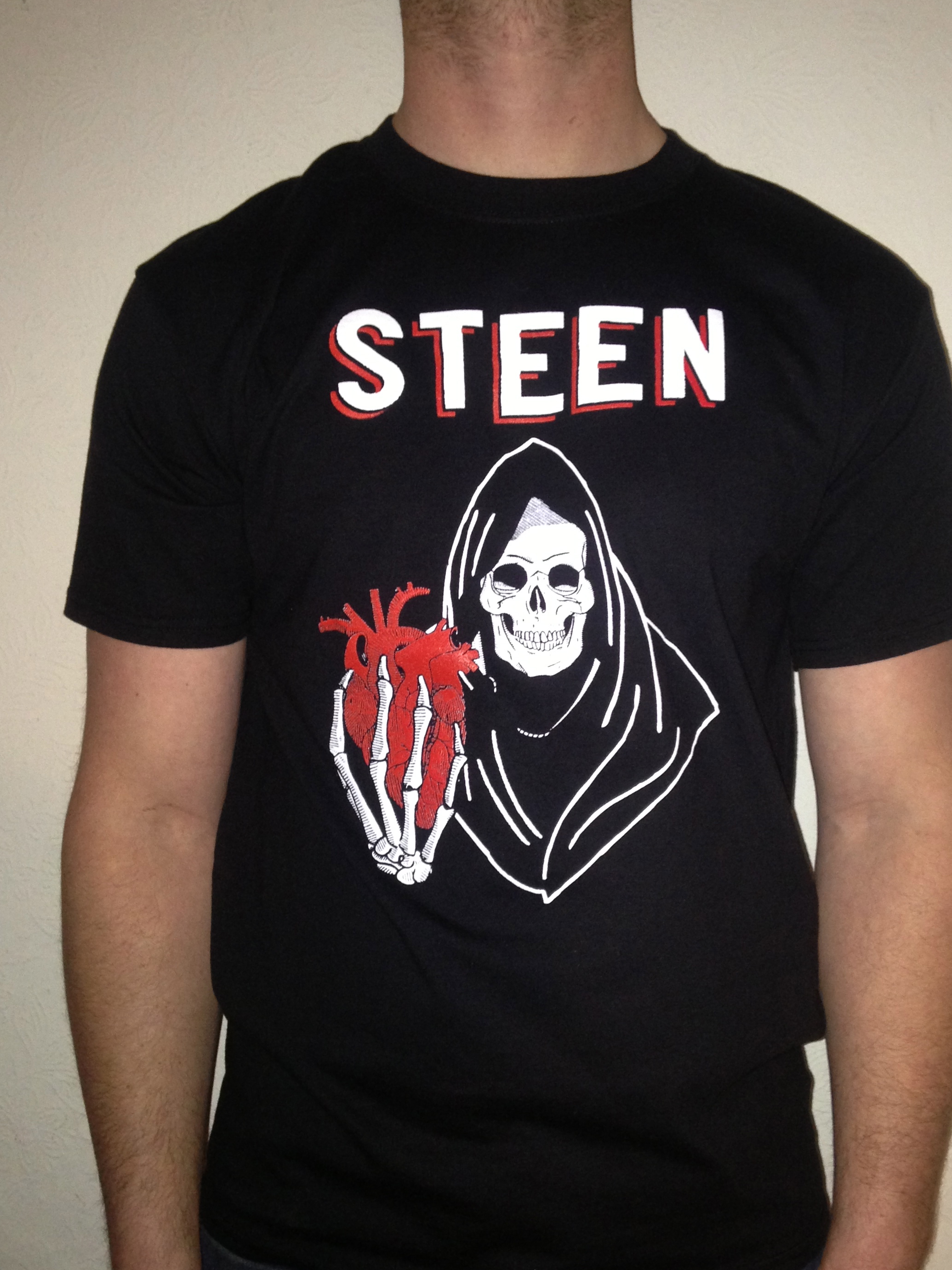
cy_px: 678
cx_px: 519
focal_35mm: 39
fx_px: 1430
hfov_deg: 36.8
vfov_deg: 47.8
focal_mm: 4.13
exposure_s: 1/16
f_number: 2.4
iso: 200
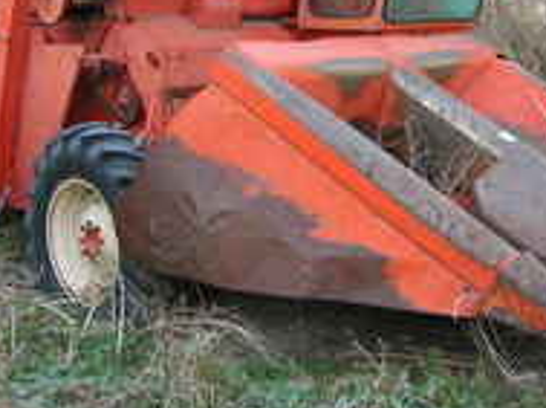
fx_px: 976
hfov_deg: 31.3
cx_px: 279
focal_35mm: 62
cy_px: 55
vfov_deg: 23.1
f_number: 2.9
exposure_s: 1/22.3
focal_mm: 5.7
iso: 50
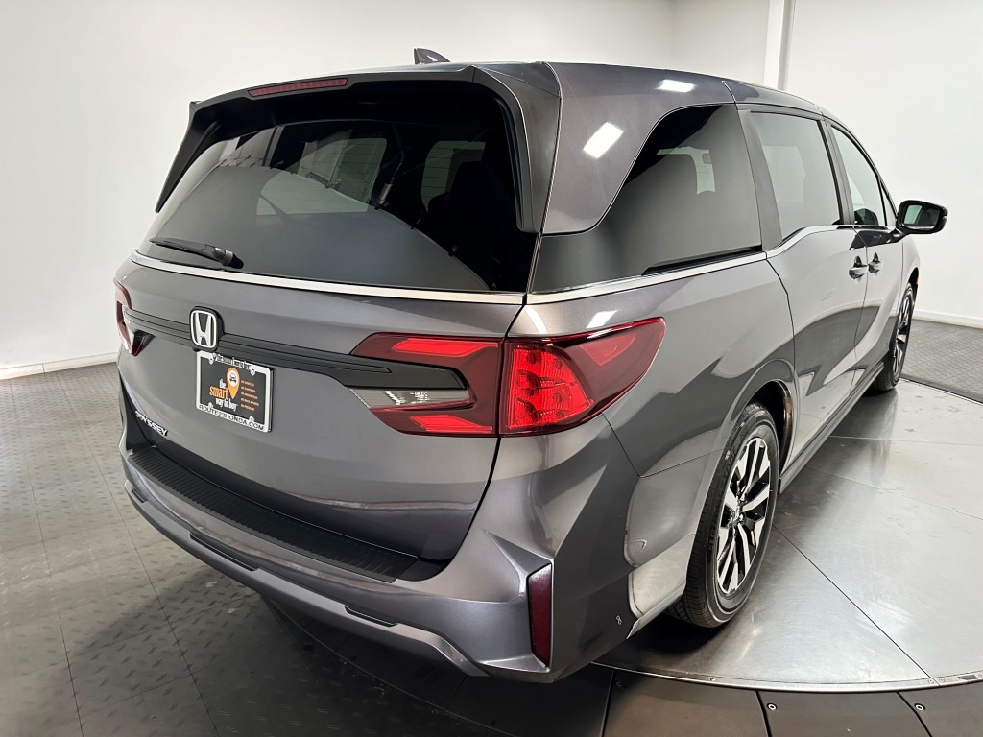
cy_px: 368
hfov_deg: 71.6
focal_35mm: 24
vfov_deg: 56.8
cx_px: 492
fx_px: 682
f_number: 1.78
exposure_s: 1/60
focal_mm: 6.86
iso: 500
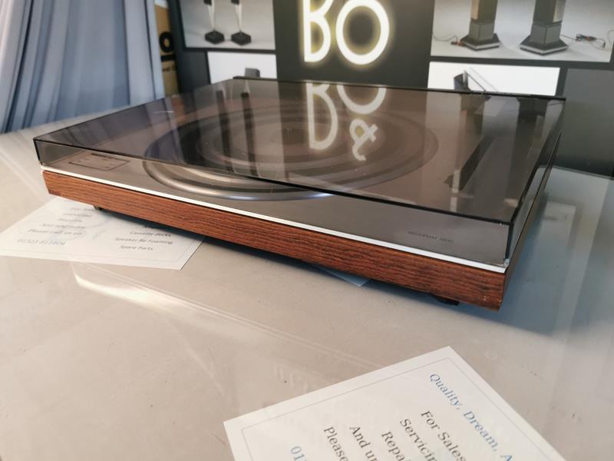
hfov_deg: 65.3
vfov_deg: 51.4
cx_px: 307
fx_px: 479
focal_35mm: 27
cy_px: 230
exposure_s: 1/50
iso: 200
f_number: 1.6
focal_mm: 5.56
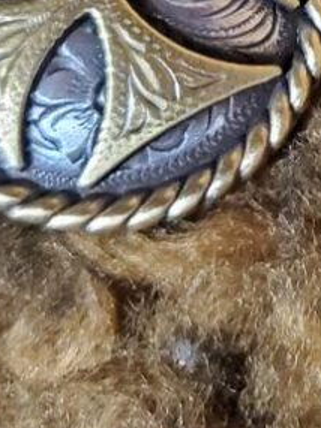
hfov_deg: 14.6
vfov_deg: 19.3
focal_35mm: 97
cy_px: -52
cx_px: 416
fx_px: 1201
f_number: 1.5
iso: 800
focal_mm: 4.3
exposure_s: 1/40
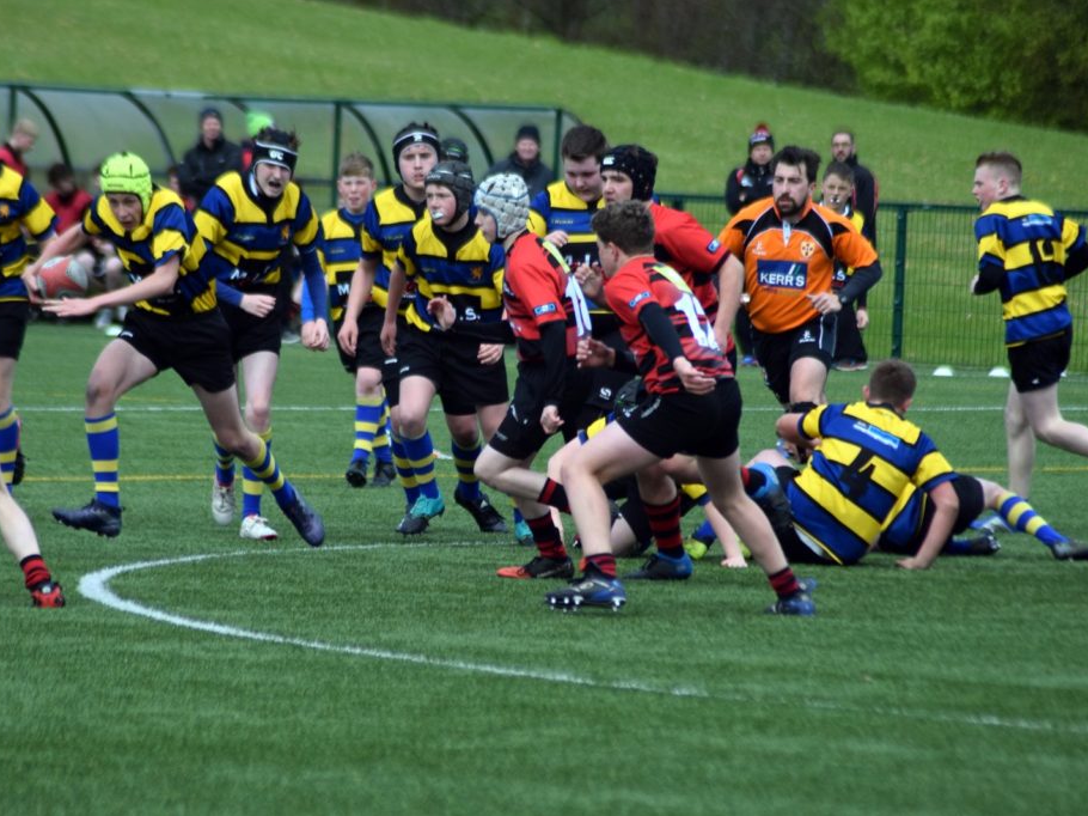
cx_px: 506
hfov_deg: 5.1
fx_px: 12255
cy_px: 409
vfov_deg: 3.8
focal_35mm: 390
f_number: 5
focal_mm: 240
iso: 400
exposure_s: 1/1250
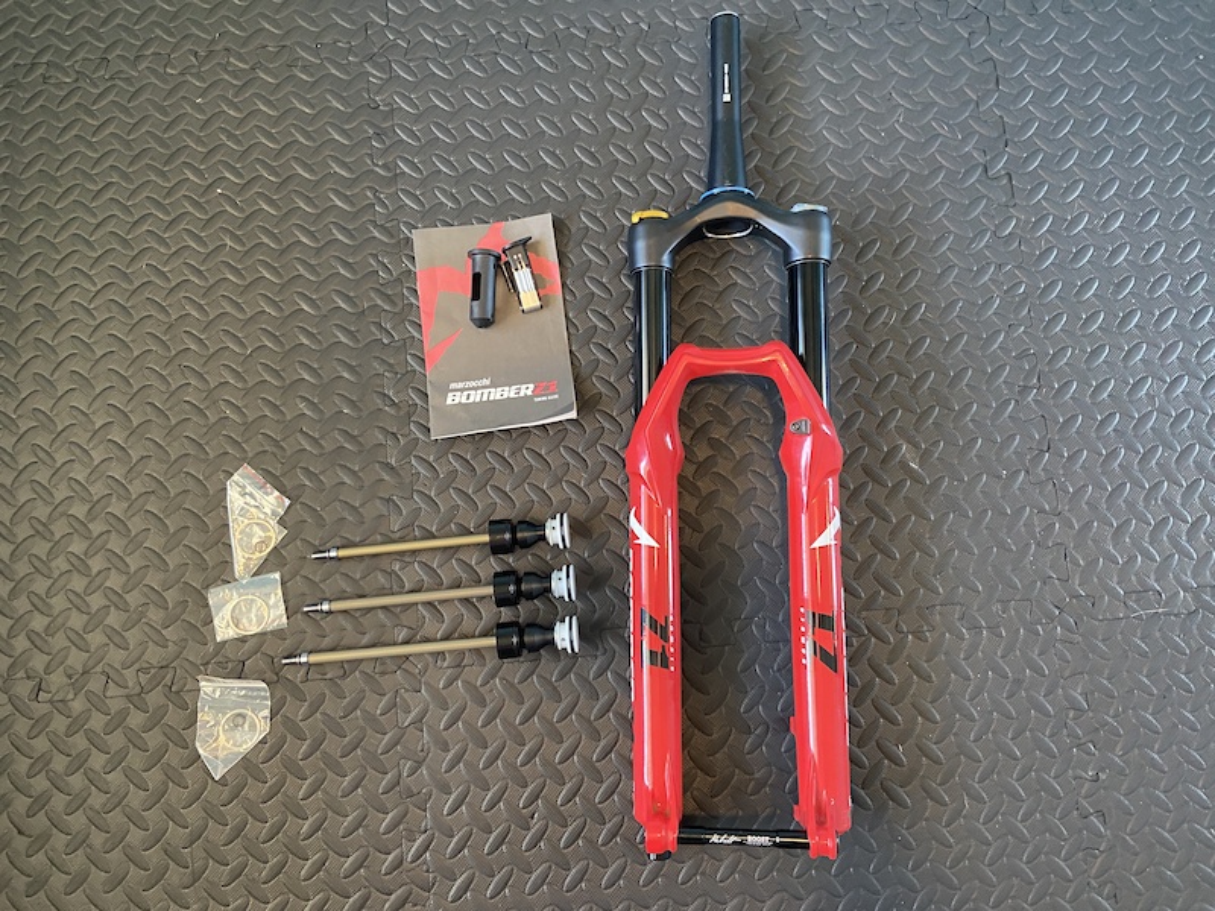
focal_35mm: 26
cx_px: 608
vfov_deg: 53.1
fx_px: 913
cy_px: 456
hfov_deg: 67.3
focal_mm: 4.25
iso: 500
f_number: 1.8
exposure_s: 1/40
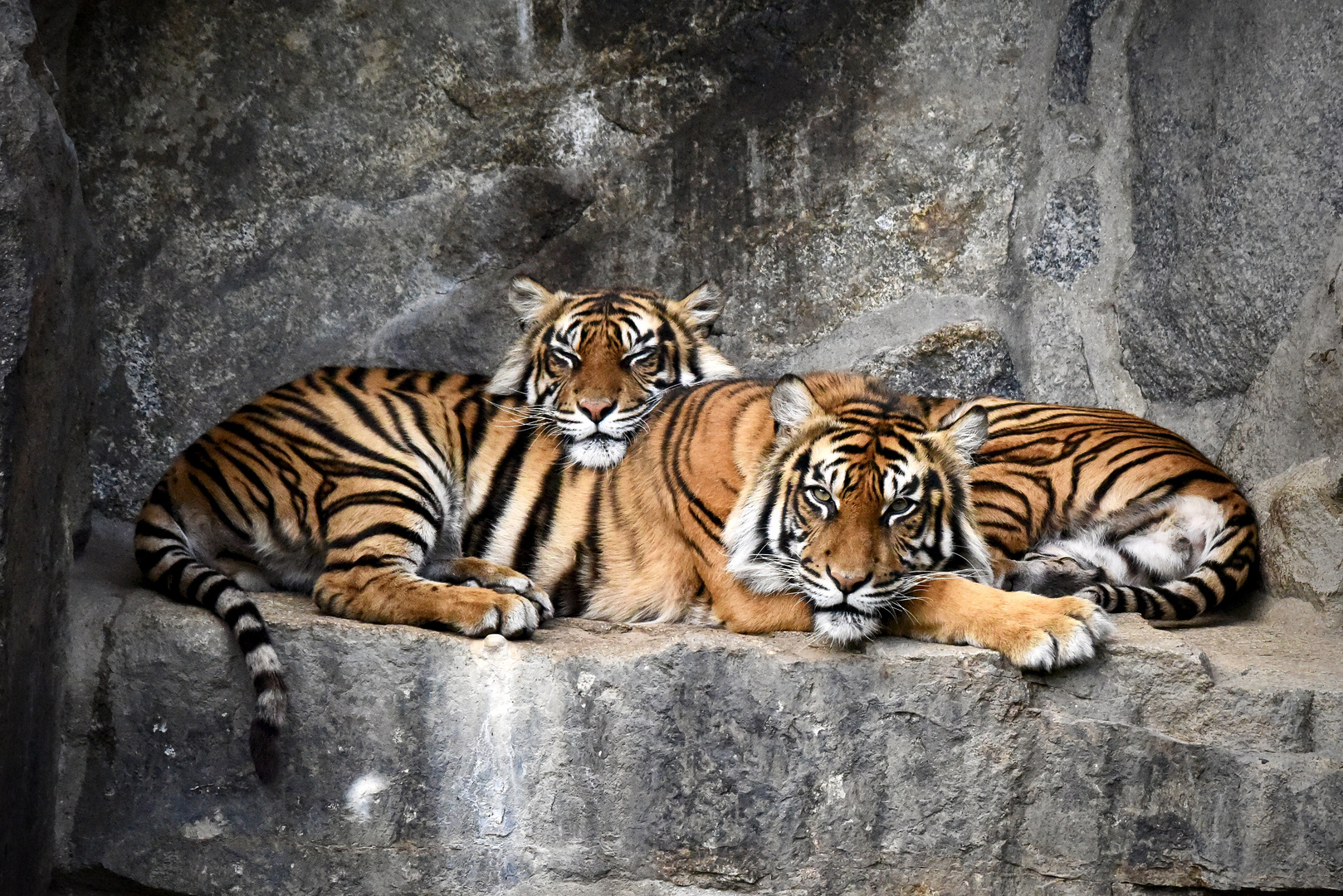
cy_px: 448
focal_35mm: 270
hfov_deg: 7.6
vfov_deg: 5.1
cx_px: 672
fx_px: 10076
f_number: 8
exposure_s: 1/2000
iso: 8000
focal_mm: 270
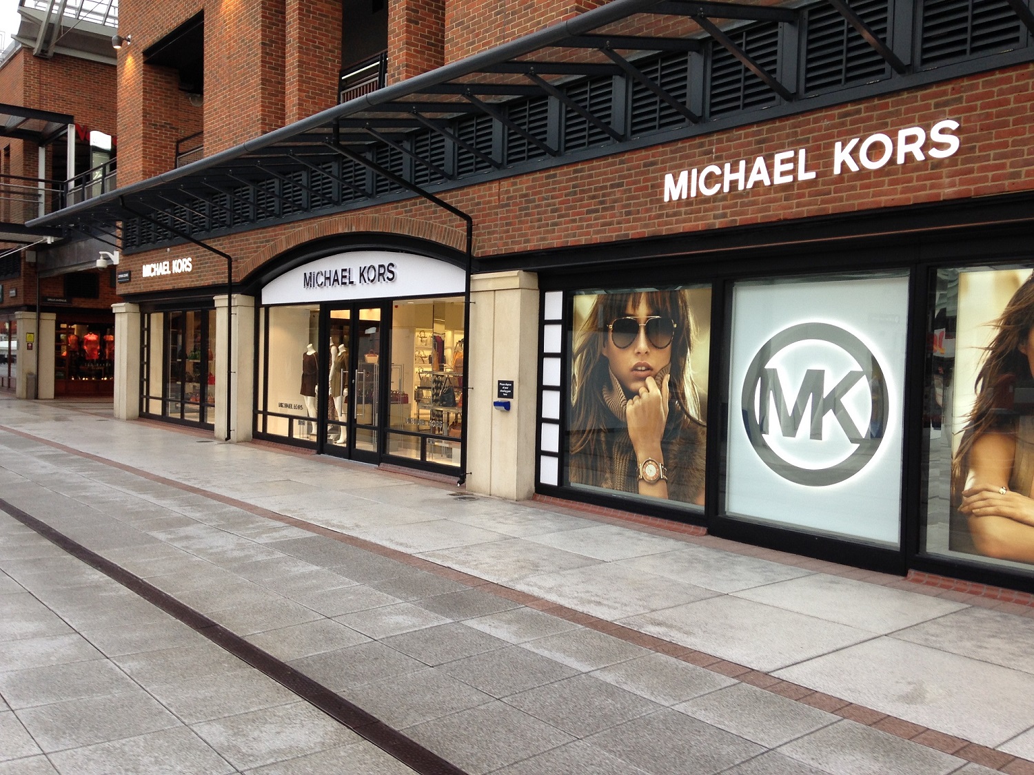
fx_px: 986
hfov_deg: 55.4
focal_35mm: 33
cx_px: 517
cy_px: 388
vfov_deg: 42.9
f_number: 2.4
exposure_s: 1/60
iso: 50
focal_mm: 4.12
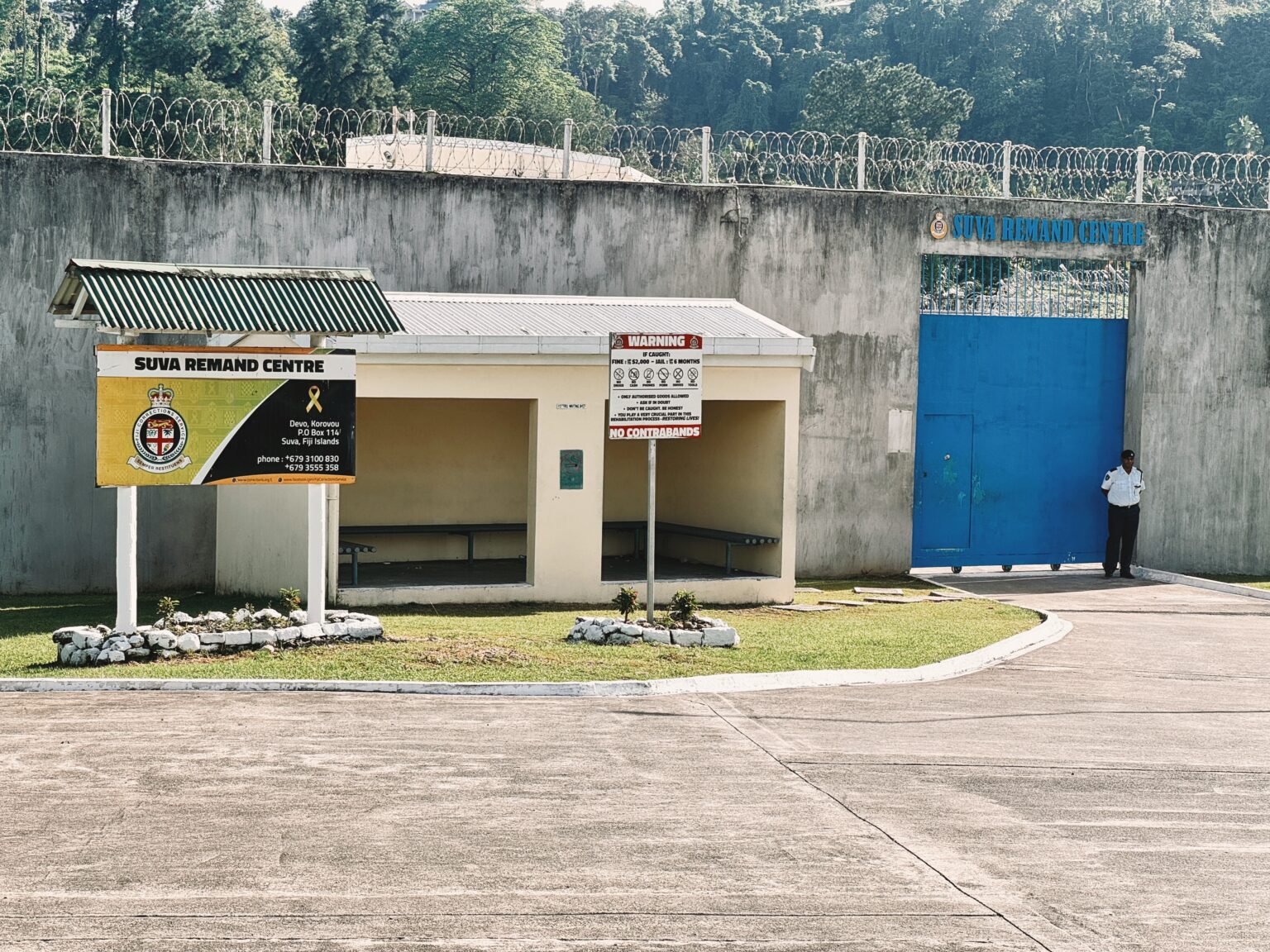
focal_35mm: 77
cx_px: 635
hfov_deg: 25.3
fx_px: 2825
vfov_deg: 19.1
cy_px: 476
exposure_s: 1/598
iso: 25
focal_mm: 9
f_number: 2.8
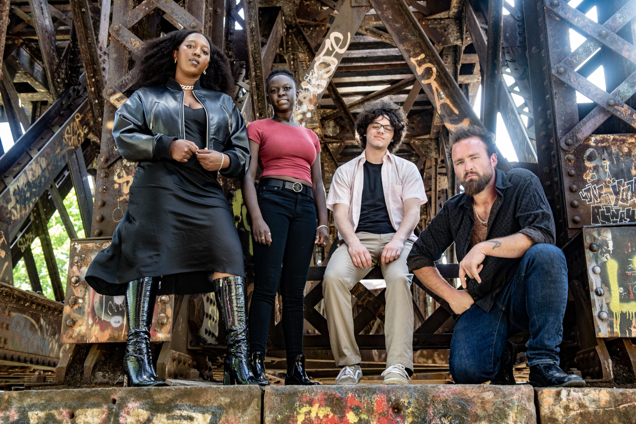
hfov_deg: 50.7
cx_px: 318
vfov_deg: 35.1
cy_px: 212
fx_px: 672
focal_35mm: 38
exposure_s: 1/80
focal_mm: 38
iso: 640
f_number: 5.6
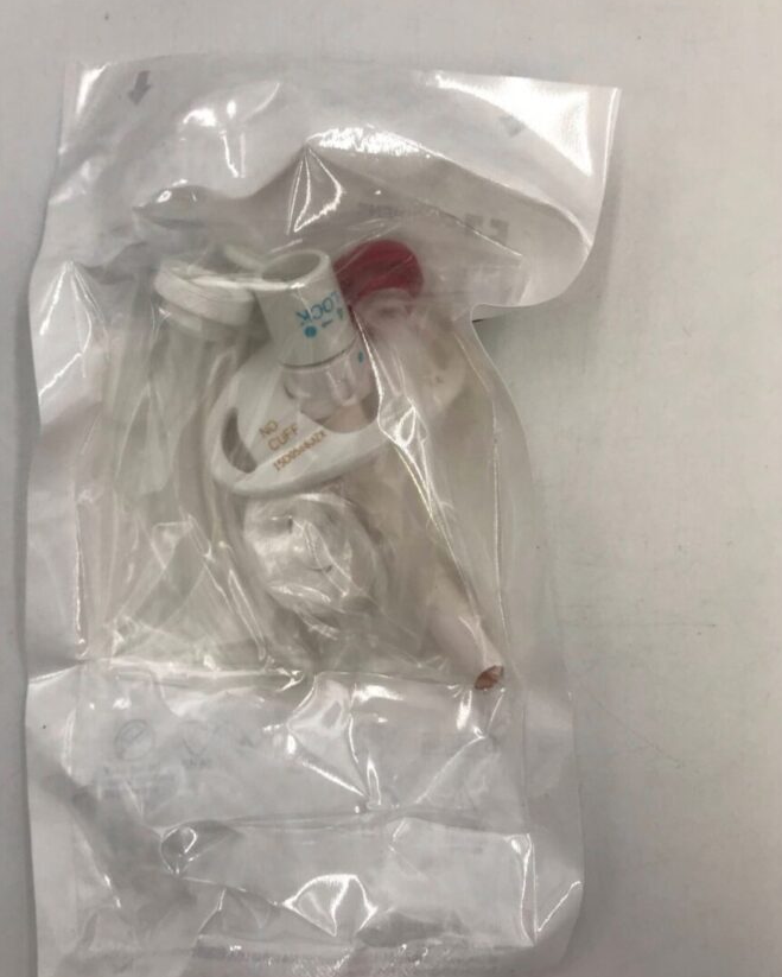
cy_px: 520
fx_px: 983
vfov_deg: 52.8
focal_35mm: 34
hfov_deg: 43.3
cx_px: 360
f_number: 1.8
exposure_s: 1/60
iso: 25
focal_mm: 3.99
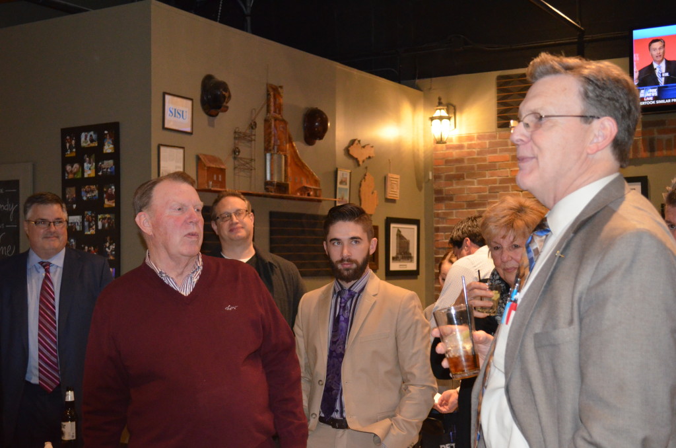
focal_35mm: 52
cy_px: 224
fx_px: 984
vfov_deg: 25.6
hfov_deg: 37.9
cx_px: 338
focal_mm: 35
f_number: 5
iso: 3200
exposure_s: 1/60
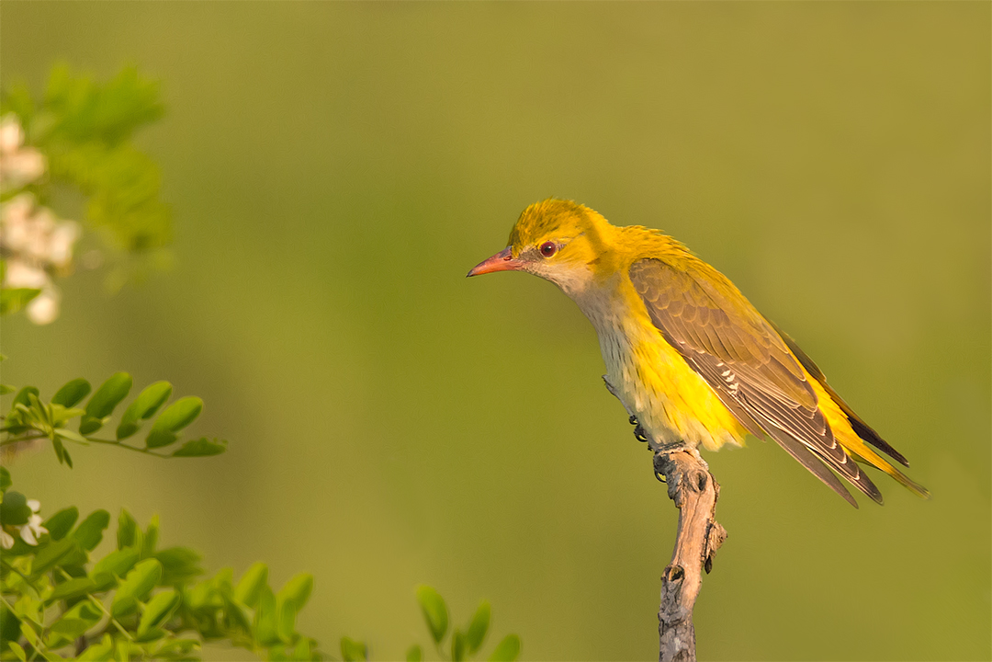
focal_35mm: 900
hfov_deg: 2.3
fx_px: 24798
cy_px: 331
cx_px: 496
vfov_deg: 1.5
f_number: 6.3
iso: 1000
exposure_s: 1/800
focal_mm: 600
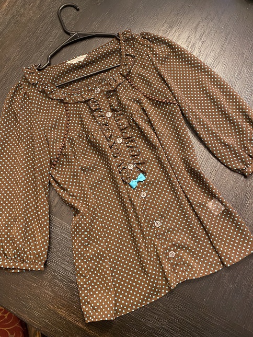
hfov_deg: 53.1
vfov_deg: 67.3
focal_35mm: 26
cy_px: 168
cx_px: 126
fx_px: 253
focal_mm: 4.25
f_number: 1.8
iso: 640
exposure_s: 1/30
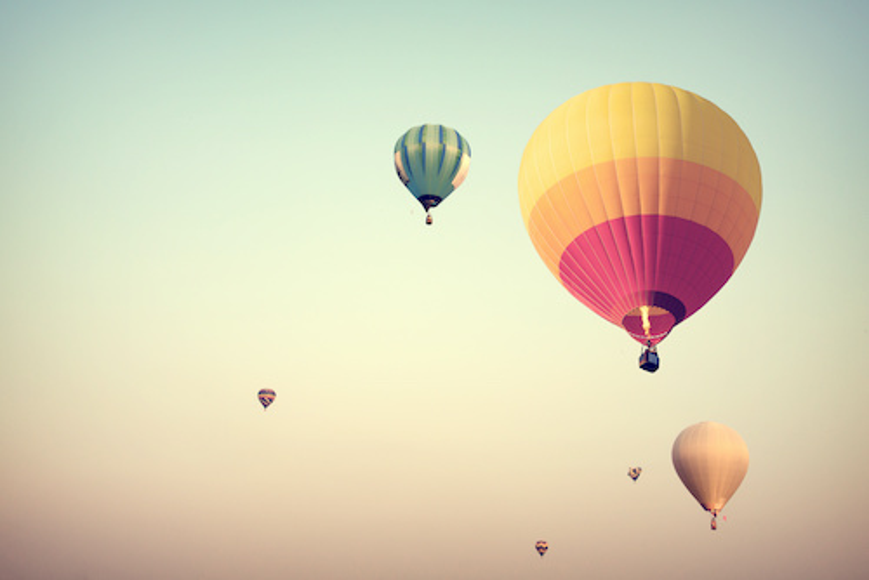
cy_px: 290
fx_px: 966
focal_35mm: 40
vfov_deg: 33.4
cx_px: 434
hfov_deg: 48.4
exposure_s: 1/160
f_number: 11
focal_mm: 40
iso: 320
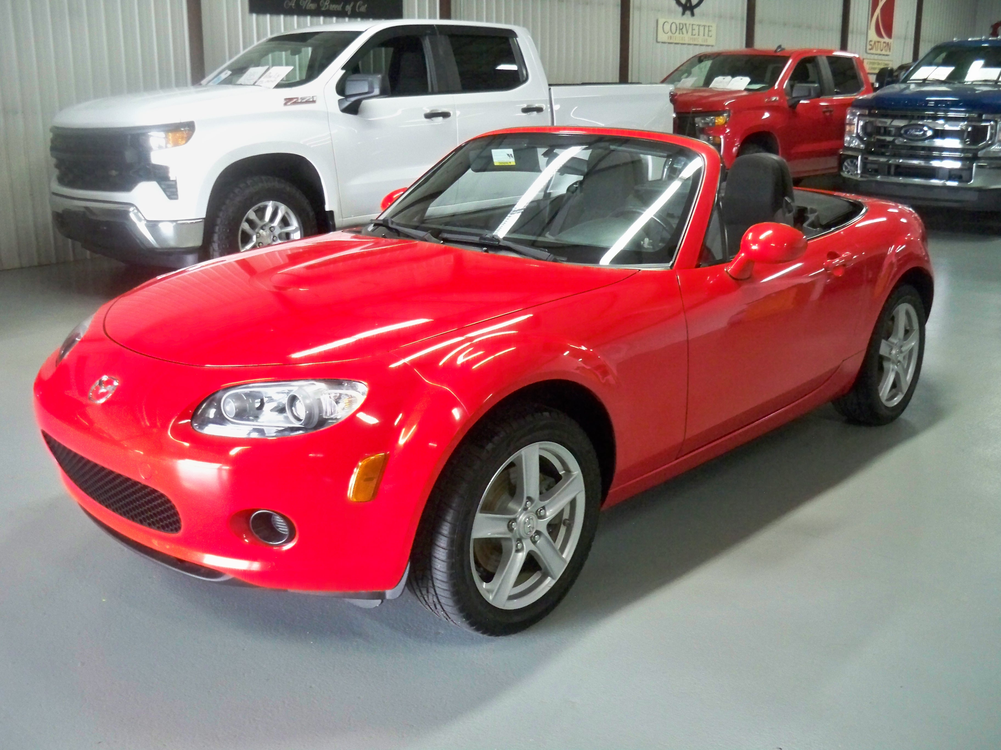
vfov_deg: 40.7
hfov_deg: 52.6
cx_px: 500
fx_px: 1012
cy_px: 375
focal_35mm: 35
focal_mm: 6.3
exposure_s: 1/60
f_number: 3.1
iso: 640
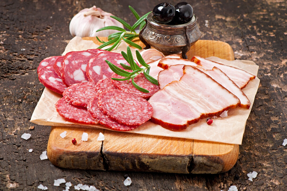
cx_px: 144
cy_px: 96
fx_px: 1254
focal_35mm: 158
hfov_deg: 13.1
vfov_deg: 8.7
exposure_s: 1/200
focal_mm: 105
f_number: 14
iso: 100
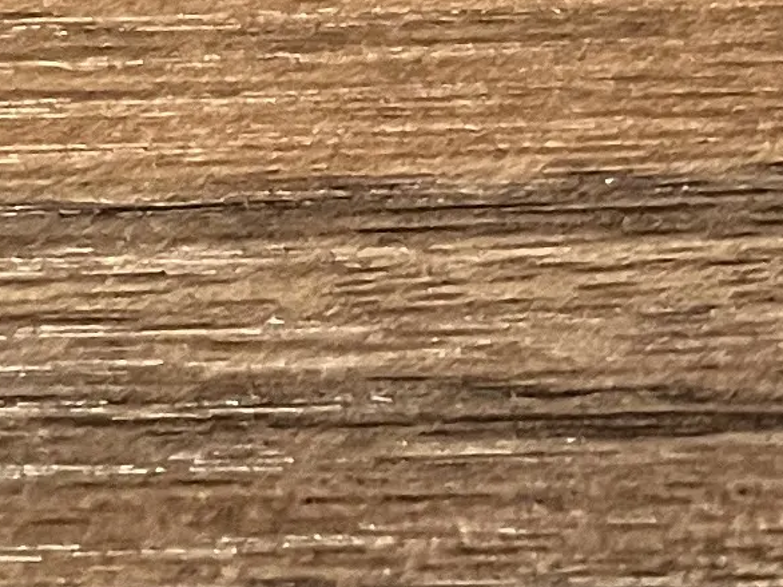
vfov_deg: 7.9
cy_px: -655
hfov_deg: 9.6
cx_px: 1952
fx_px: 4047
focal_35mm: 179
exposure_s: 1/60
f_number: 1.6
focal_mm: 4.2
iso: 400
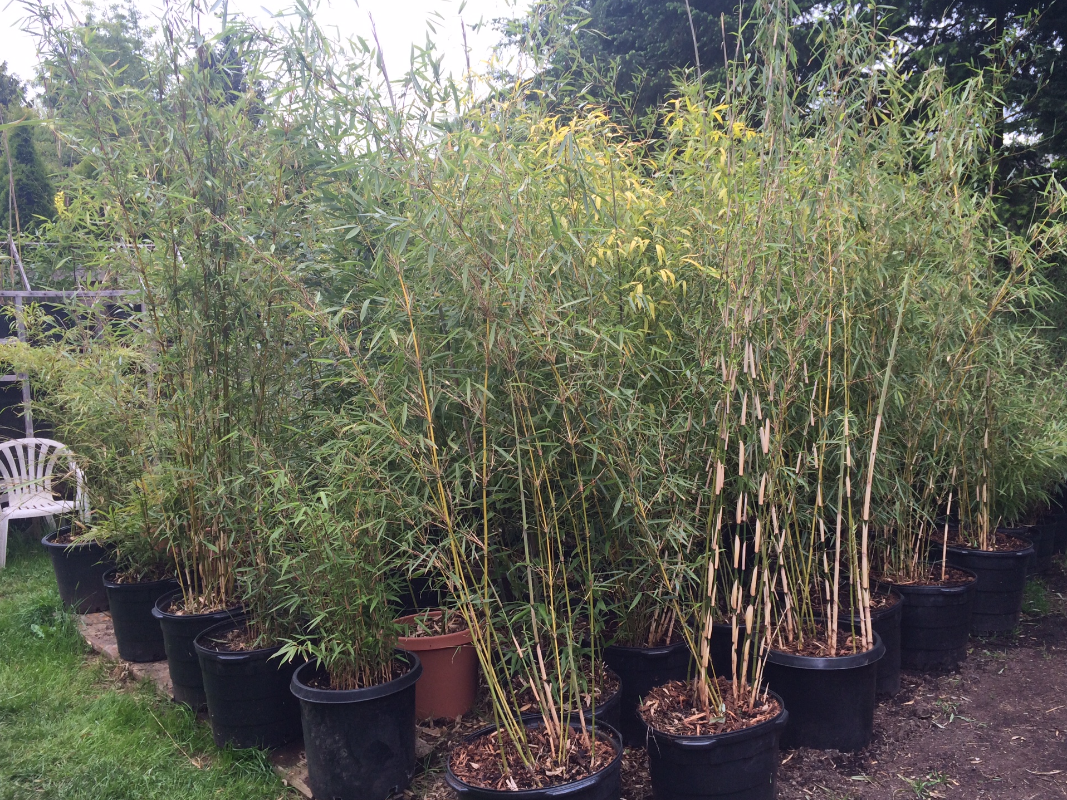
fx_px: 956
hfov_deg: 58.3
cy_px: 396
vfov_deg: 45.4
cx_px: 559
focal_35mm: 31
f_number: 2.2
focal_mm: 4.15
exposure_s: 1/313
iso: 32
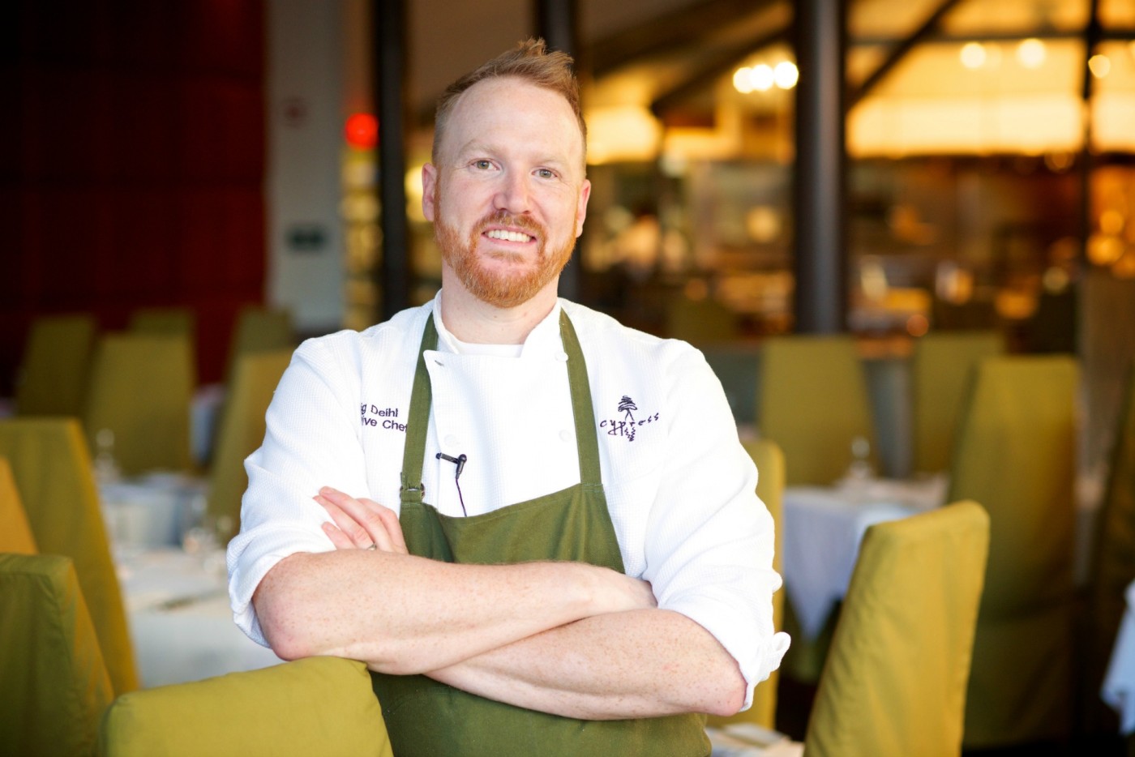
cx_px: 568
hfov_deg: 23.9
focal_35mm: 85
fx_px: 2680
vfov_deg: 16.1
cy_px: 378
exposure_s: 1/125
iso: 1250
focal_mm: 85
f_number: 3.5
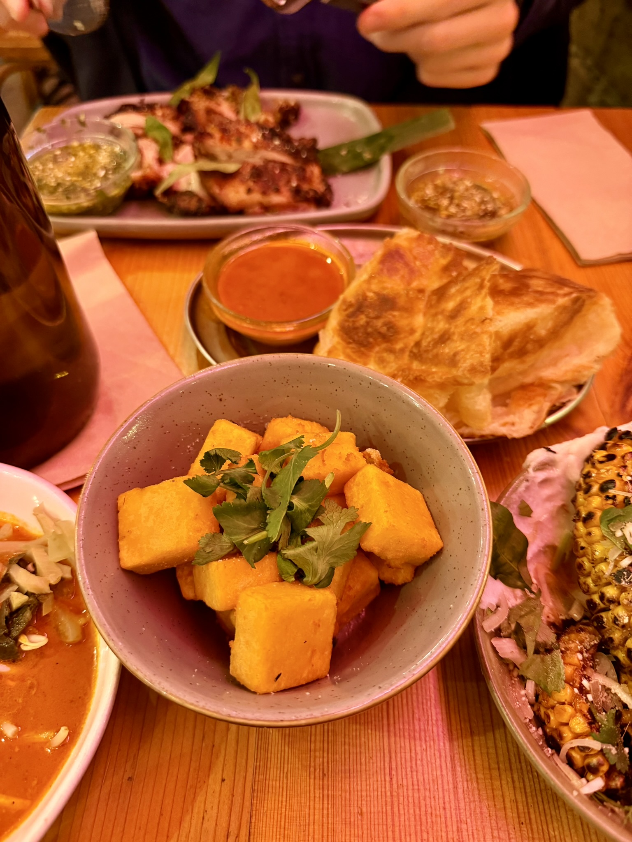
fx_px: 584
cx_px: 316
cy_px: 421
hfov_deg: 56.8
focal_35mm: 24
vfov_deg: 71.6
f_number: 1.78
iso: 640
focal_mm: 6.76
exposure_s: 1/33
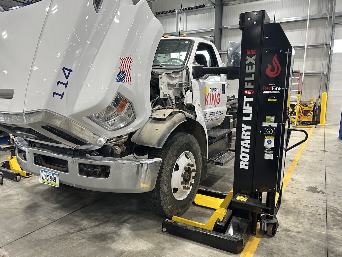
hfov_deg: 67.3
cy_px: 128
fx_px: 257
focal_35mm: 26
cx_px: 171
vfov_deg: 53.1
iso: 100
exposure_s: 1/120
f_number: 1.5
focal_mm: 5.7
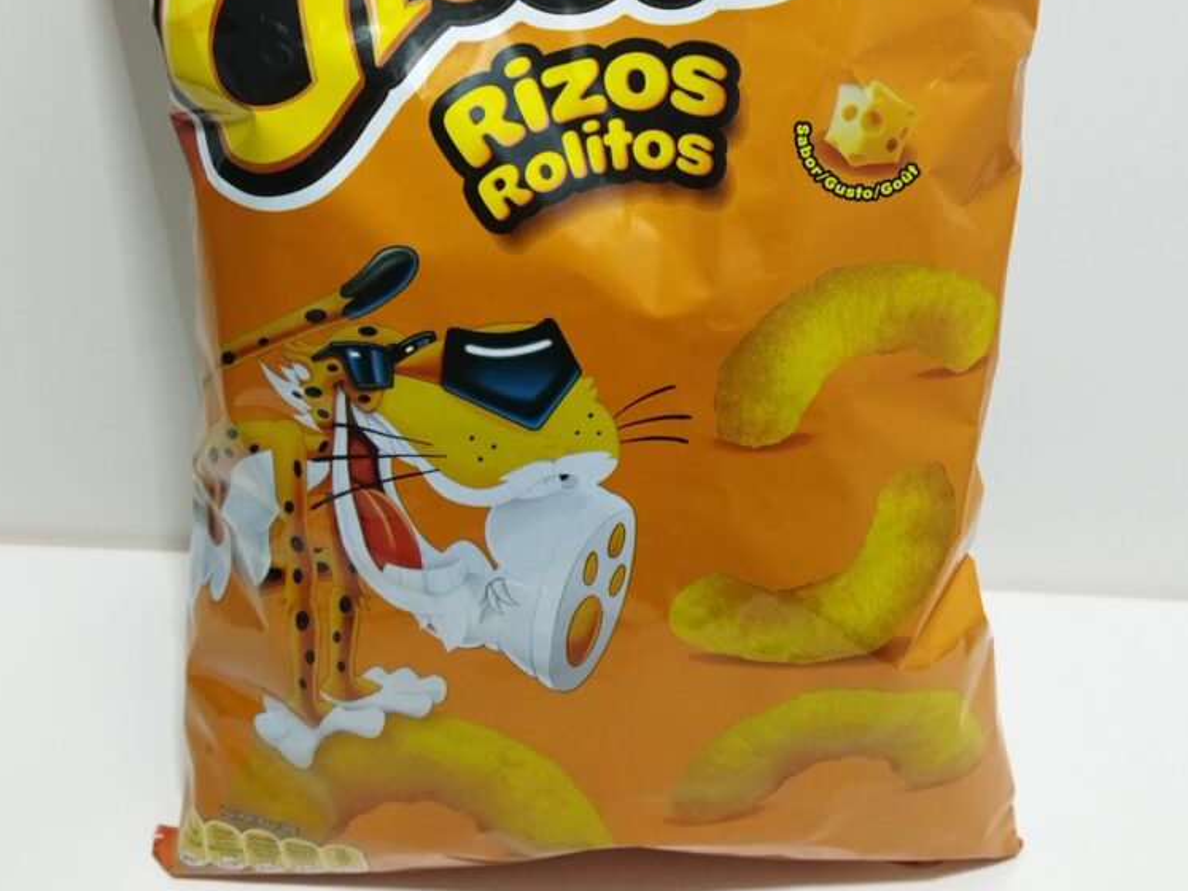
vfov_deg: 36.7
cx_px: 587
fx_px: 1270
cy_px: 127
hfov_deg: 50.1
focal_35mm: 37
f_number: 1.79
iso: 121
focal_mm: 4.71
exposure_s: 1/100
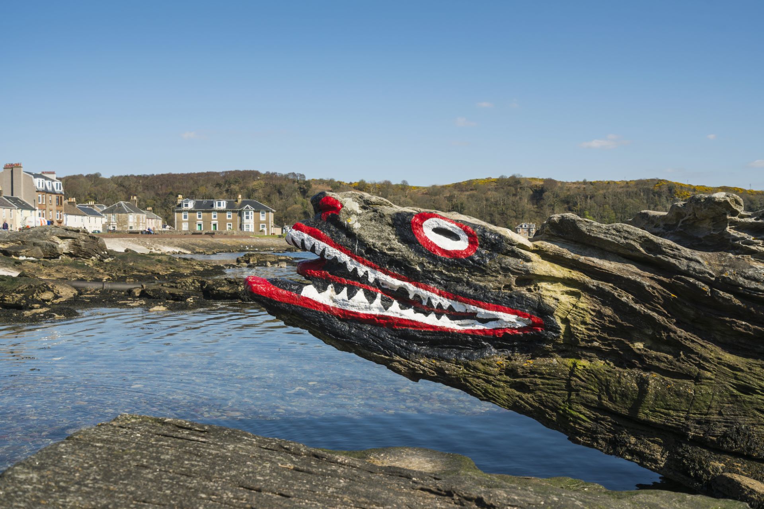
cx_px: 382
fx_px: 743
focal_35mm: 35
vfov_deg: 37.9
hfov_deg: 54.4
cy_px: 254
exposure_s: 1/640
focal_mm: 35
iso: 100
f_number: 6.3
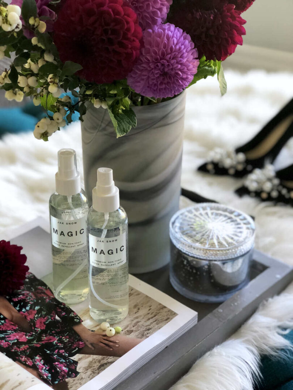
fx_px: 643
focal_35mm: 57
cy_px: 195
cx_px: 146
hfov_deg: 25.7
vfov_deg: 33.8
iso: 320
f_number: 2.8
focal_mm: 6.6
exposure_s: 1/60
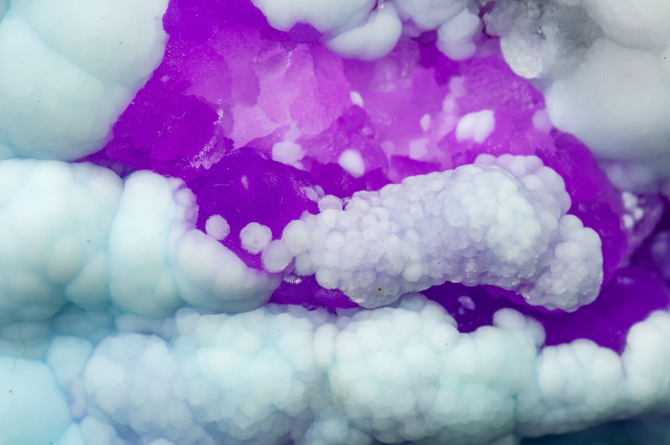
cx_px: 335
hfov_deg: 22.6
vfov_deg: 15.2
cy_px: 222
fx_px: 1673
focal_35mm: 90
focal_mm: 60
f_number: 25
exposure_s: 1/5
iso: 250
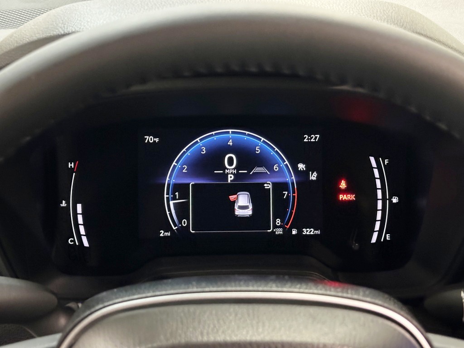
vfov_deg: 30.3
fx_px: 643
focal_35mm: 48
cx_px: 232
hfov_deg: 39.7
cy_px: 174
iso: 800
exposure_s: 1/17
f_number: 1.78
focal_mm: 6.86
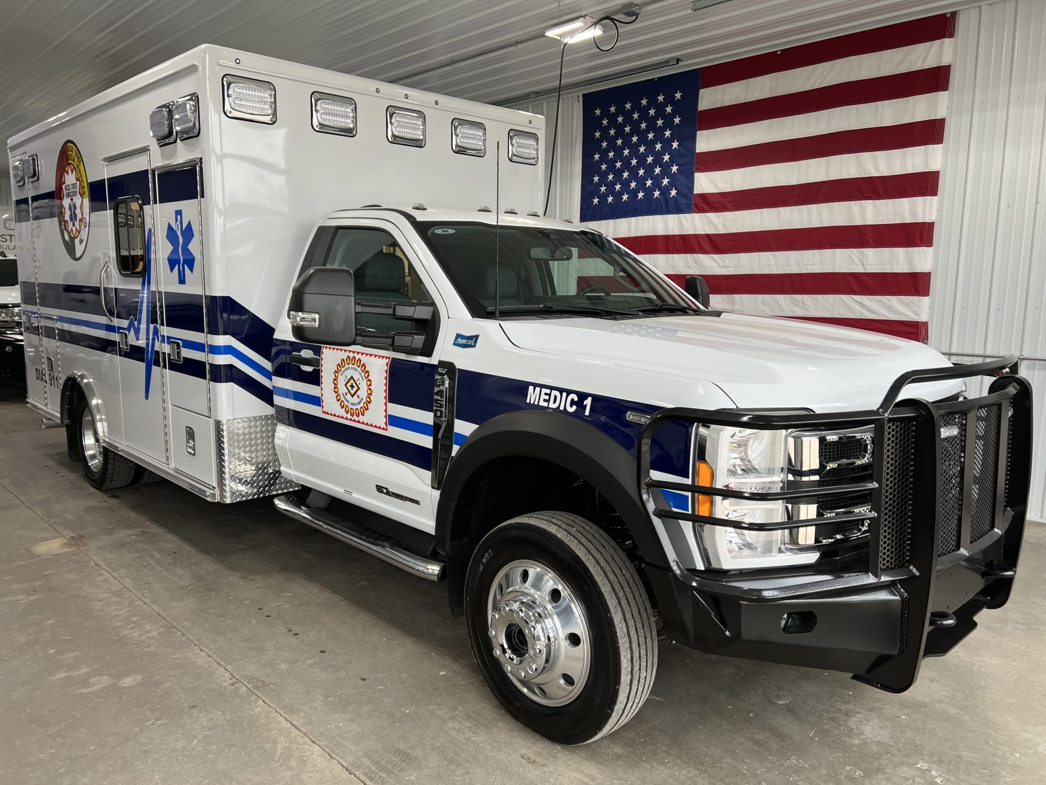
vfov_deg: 53.1
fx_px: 786
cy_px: 392
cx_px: 523
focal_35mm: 26
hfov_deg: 67.3
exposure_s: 1/120
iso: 64
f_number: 1.5
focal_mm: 5.7
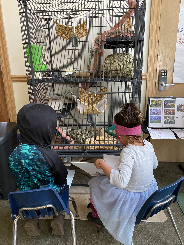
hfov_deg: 53.1
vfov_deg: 67.3
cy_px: 122
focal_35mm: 26
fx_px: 184
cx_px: 92
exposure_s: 1/60
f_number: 1.8
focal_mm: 4.25
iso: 250
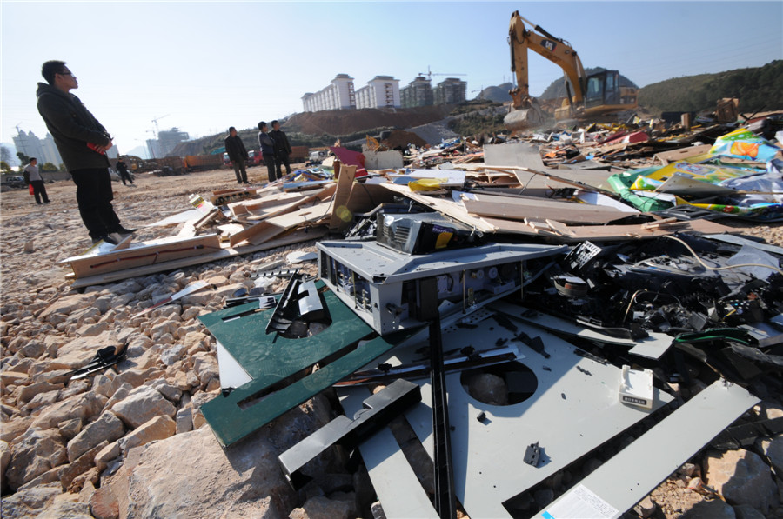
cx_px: 392
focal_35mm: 15
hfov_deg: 100.5
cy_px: 260
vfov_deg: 77.1
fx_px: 326
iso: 200
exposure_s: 1/400
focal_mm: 10
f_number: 8
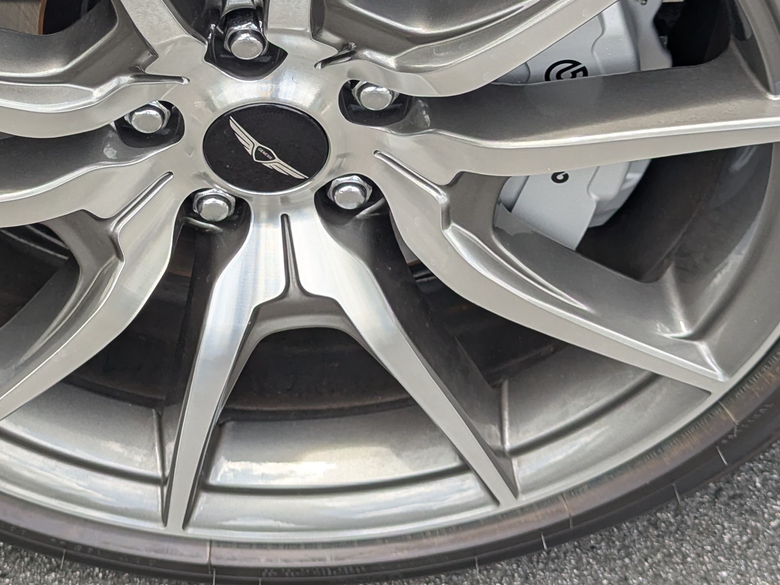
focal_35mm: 96
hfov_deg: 20.3
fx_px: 2163
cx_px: 238
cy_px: 60
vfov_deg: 15.2
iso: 67
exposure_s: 1/962
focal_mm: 6.81
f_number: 1.85
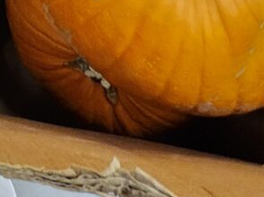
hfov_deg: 16.5
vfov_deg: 11.0
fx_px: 693
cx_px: -260
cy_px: -384
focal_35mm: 91
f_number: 2.2
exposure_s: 1/60
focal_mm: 1.74
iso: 400
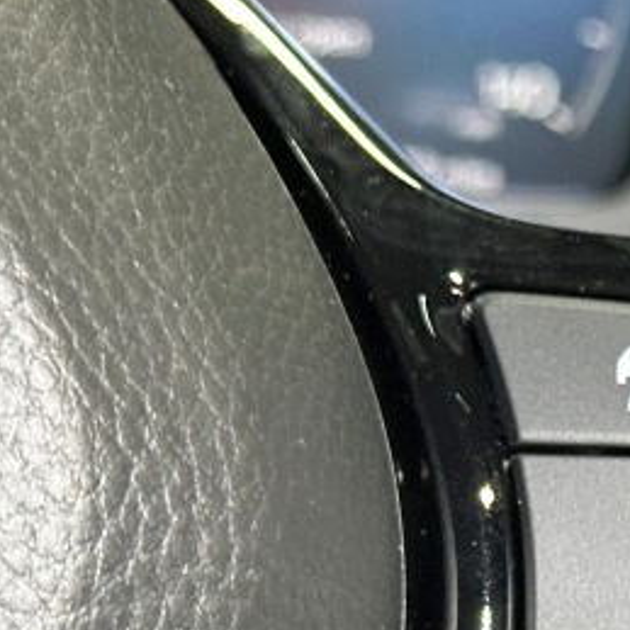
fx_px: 3459
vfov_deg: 10.3
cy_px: 579
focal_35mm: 168
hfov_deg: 10.1
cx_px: 888
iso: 400
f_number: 1.78
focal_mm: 6.86
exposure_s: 1/40
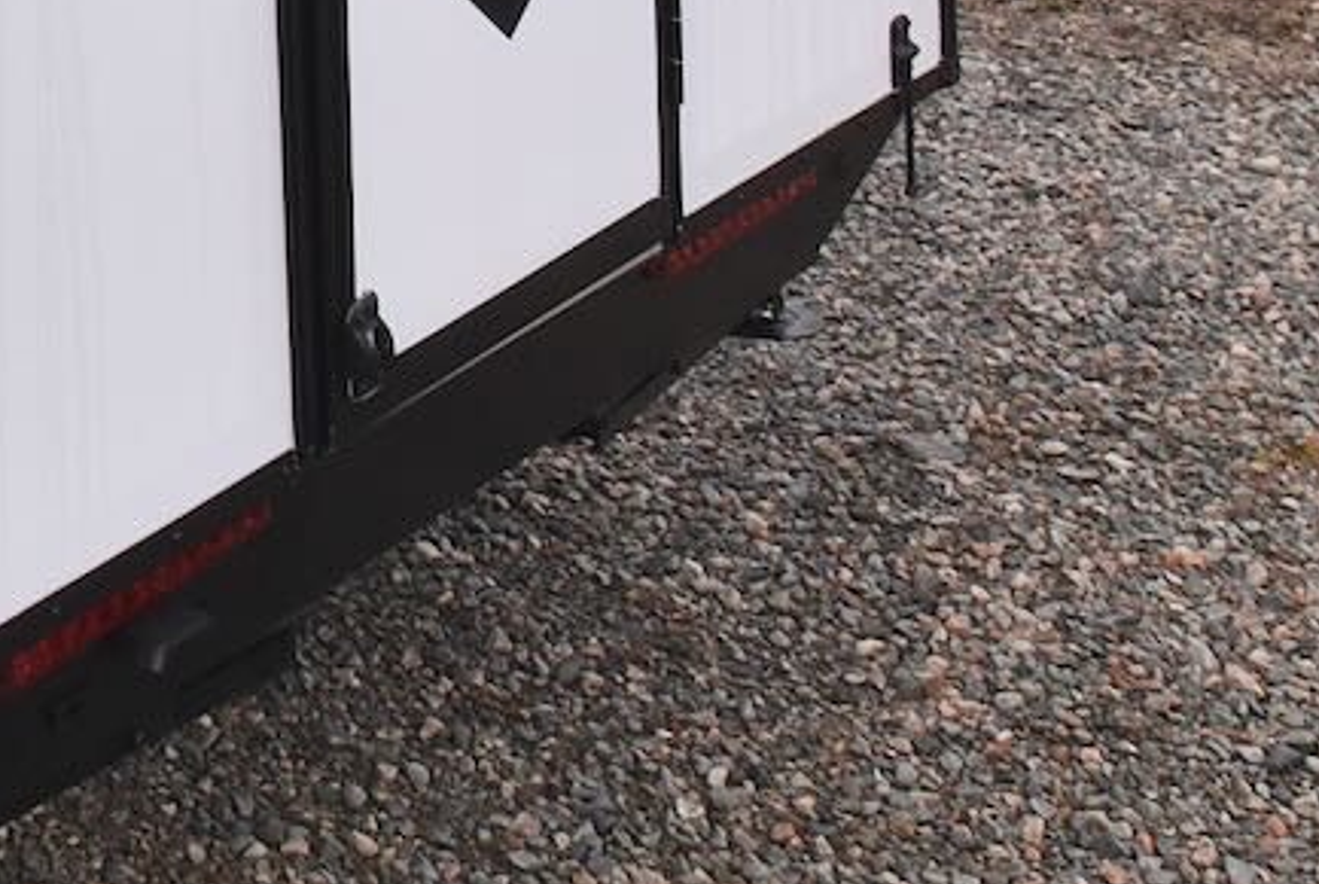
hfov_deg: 21.3
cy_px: -744
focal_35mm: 81
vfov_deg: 14.6
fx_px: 2975
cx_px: -634
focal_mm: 13
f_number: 8
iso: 200
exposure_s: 1/250
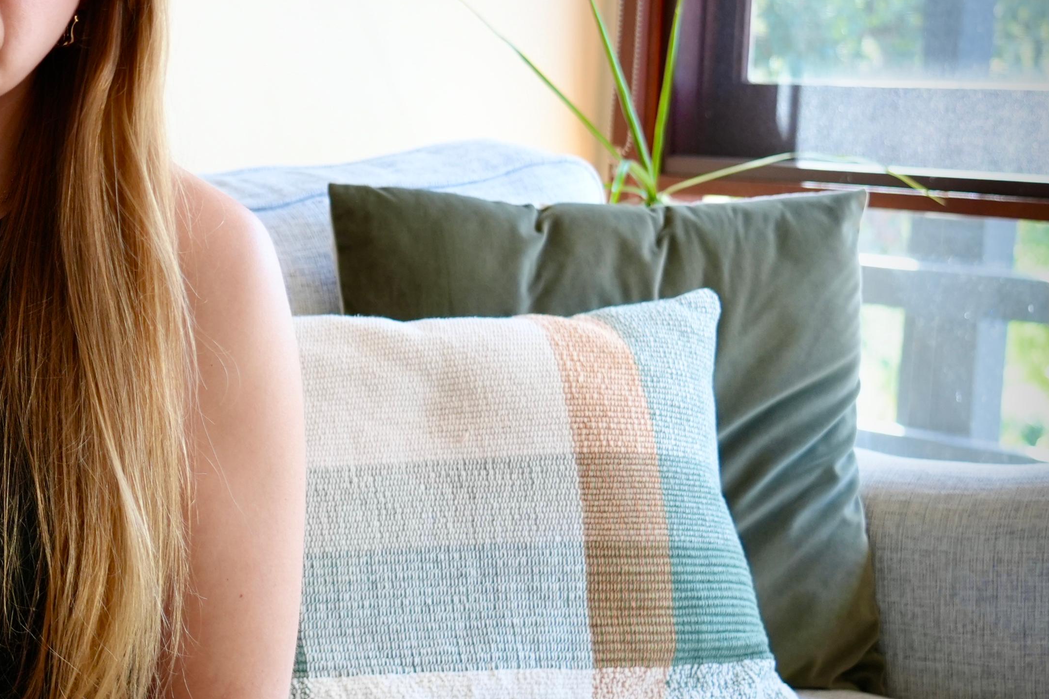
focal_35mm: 79
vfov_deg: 17.3
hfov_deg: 24.5
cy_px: 419
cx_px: -3
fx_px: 2301
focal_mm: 34
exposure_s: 1/160
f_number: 4
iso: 640
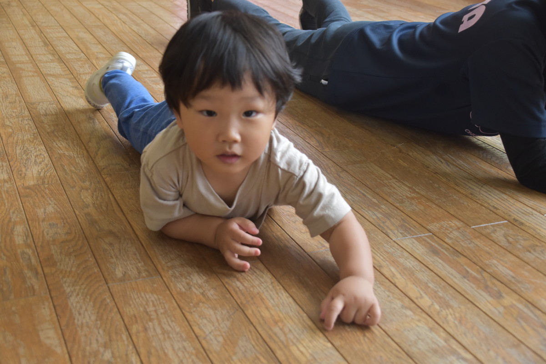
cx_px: 273
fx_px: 774
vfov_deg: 26.5
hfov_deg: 38.9
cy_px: 182
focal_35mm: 51
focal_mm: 34
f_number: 4.5
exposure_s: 1/200
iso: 800
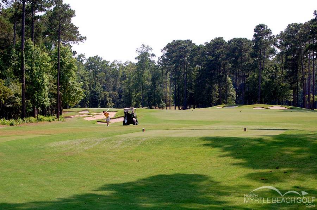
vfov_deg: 16.5
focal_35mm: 82
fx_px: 725
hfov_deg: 24.7
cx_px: 158
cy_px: 105
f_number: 10
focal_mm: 55
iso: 220
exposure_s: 1/250
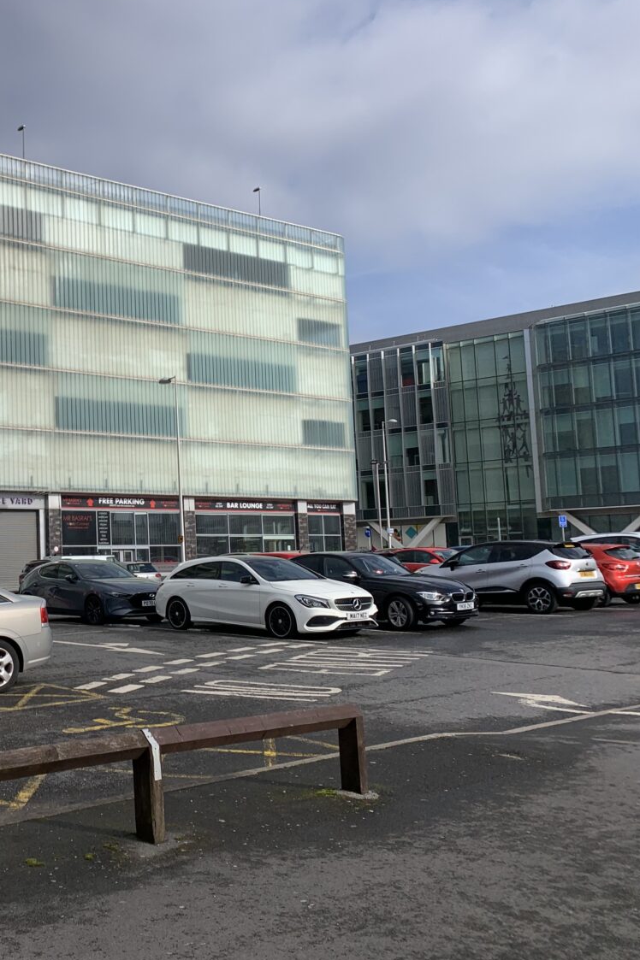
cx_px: 27
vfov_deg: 51.9
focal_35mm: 37
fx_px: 987
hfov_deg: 33.4
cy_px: 485
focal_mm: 4.25
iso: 25
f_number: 1.8
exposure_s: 1/3788
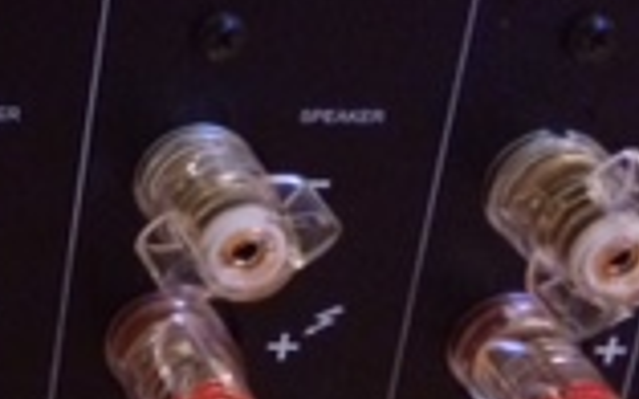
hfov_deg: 14.6
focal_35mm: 125
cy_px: 228
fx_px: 2176
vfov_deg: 10.5
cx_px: -517
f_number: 2.2
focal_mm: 4.15
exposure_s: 1/17
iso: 400
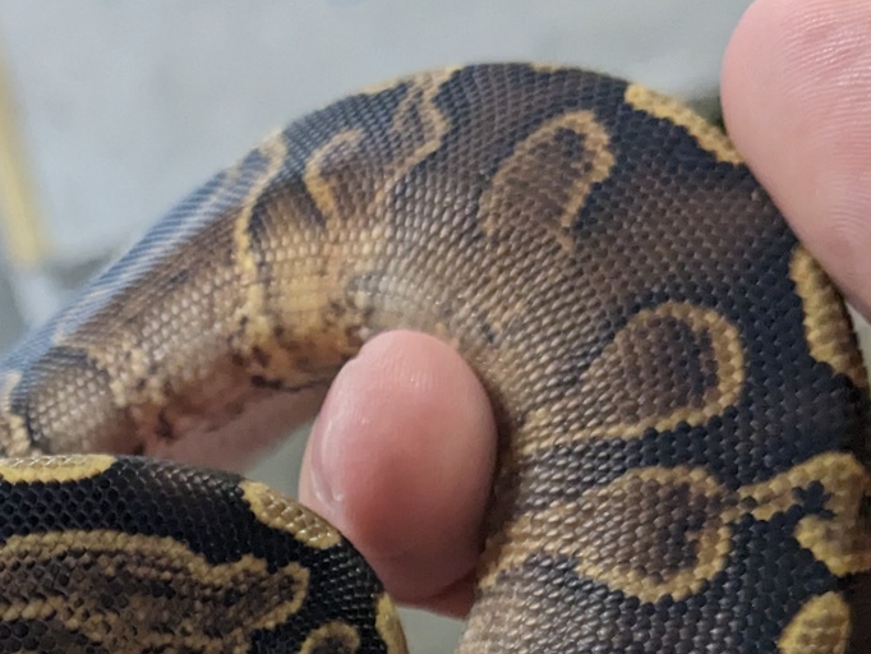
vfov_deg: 18.4
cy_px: 789
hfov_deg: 24.5
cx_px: -3
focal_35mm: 76
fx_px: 1913
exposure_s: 1/120
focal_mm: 4.38
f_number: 1.73
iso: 525
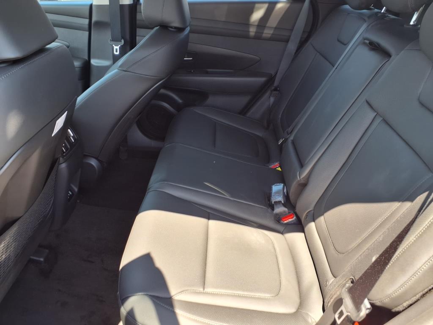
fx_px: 338
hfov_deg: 65.3
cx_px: 216
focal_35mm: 27
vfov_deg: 51.4
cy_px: 162
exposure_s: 1/120
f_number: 1.9
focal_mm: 3.58
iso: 40
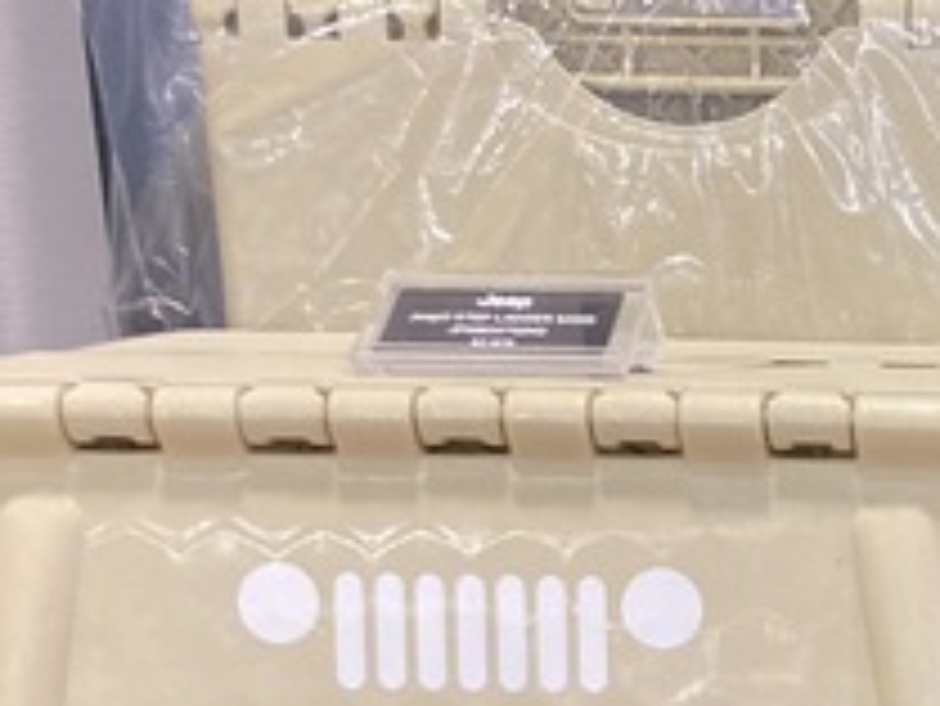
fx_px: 2907
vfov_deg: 13.1
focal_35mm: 107
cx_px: 1412
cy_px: 1043
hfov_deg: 16.7
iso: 250
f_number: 1.8
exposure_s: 1/60
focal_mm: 3.99
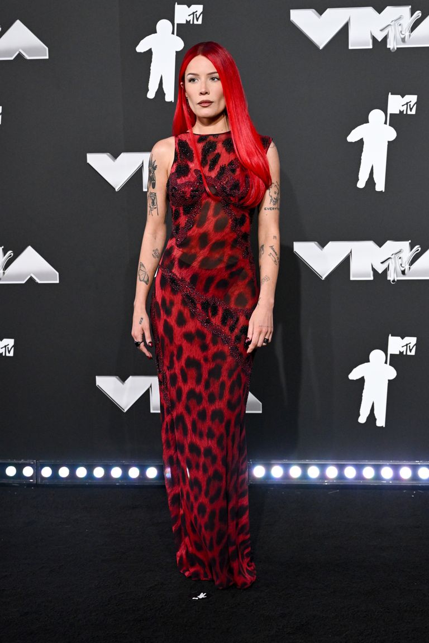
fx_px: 1037
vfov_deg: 34.5
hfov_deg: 23.4
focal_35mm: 58
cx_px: 214
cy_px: 322
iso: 4000
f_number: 4
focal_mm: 58
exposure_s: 1/320
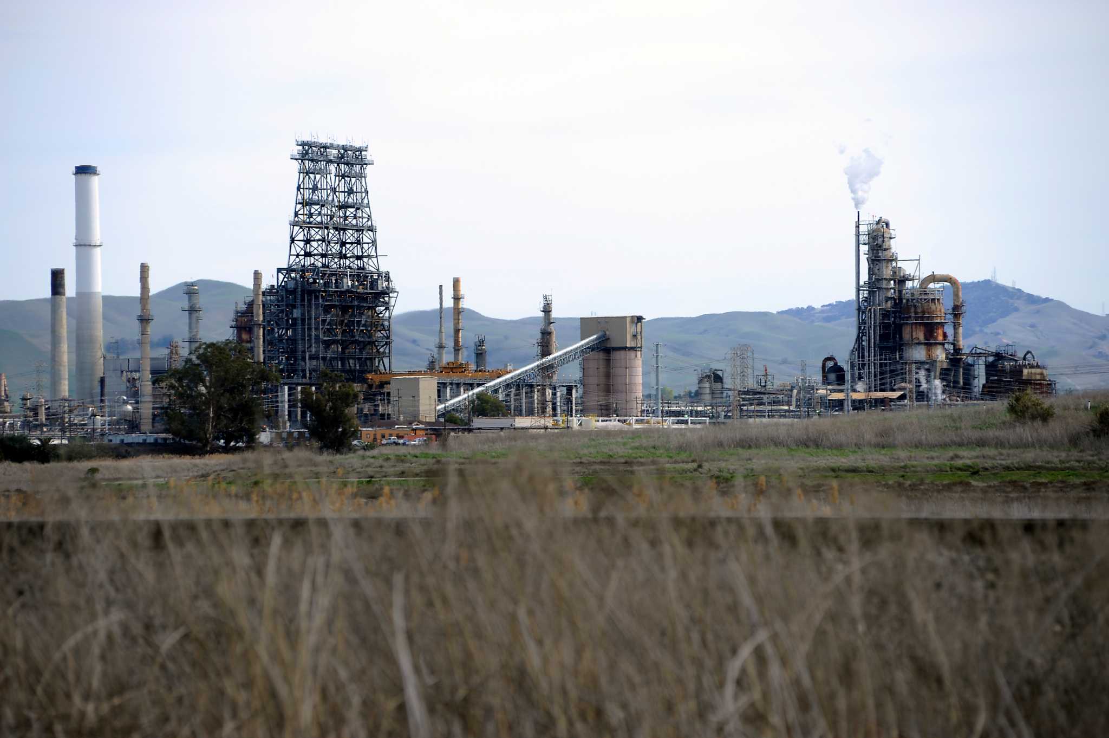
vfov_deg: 6.9
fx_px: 6156
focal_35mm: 200
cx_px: 554
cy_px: 369
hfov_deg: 10.3
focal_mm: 200
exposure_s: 1/500
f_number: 5.6
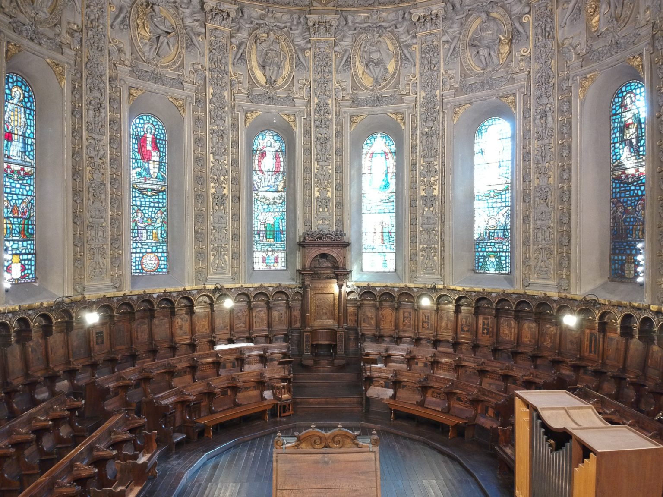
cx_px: 332
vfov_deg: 54.9
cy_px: 248
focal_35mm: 25
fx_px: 479
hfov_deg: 69.4
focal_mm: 4.49
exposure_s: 1/10
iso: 777
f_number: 2.6
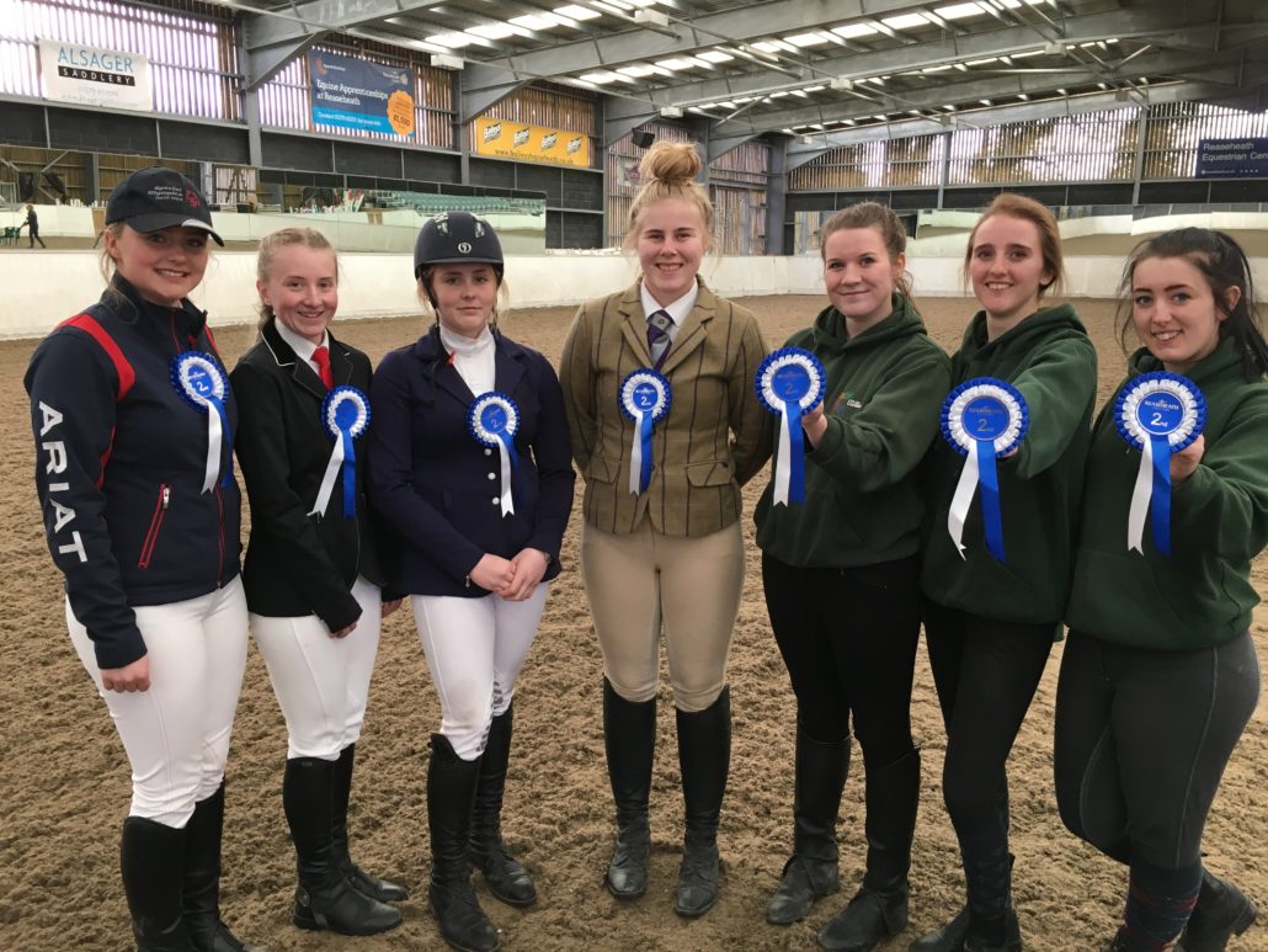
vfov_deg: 48.2
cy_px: 476
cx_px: 634
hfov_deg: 61.6
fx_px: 1063
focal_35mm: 29
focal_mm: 4.15
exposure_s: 1/33
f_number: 2.2
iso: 40
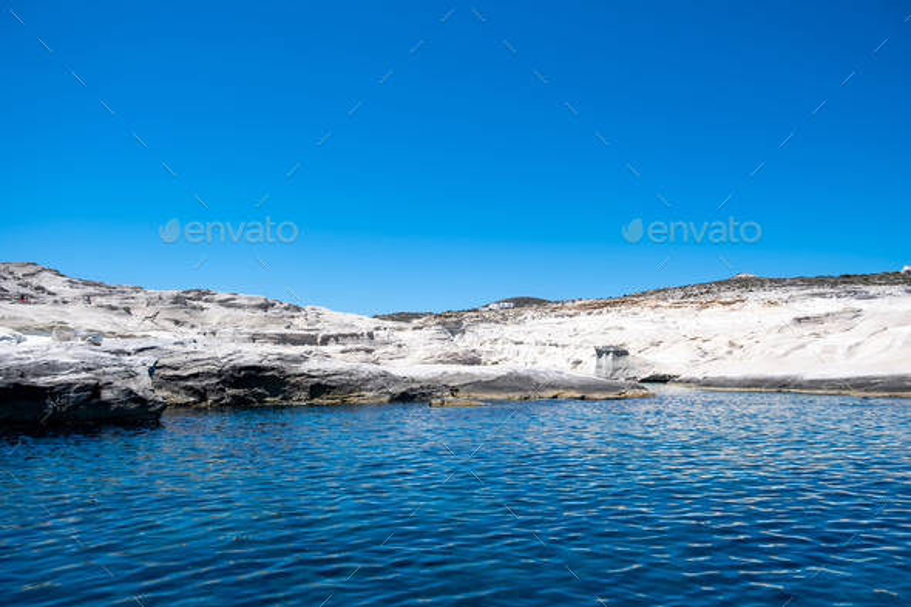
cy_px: 304
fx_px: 683
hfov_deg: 67.4
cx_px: 456
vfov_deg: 47.9
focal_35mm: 27
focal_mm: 18
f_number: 3.6
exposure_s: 1/2700
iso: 160
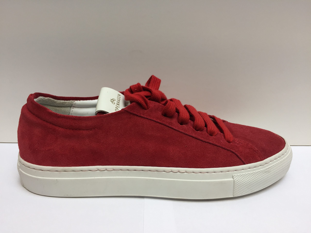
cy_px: 116
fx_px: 261
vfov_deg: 48.2
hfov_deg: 61.7
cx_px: 156
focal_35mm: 29
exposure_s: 1/50
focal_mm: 4.15
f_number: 2.2
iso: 32
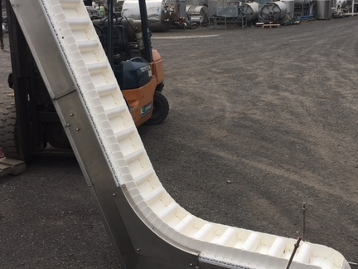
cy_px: 105
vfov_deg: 33.5
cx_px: 207
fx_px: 445
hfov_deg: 43.7
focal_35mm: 43
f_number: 2.2
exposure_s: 1/1832
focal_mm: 4.15
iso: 25
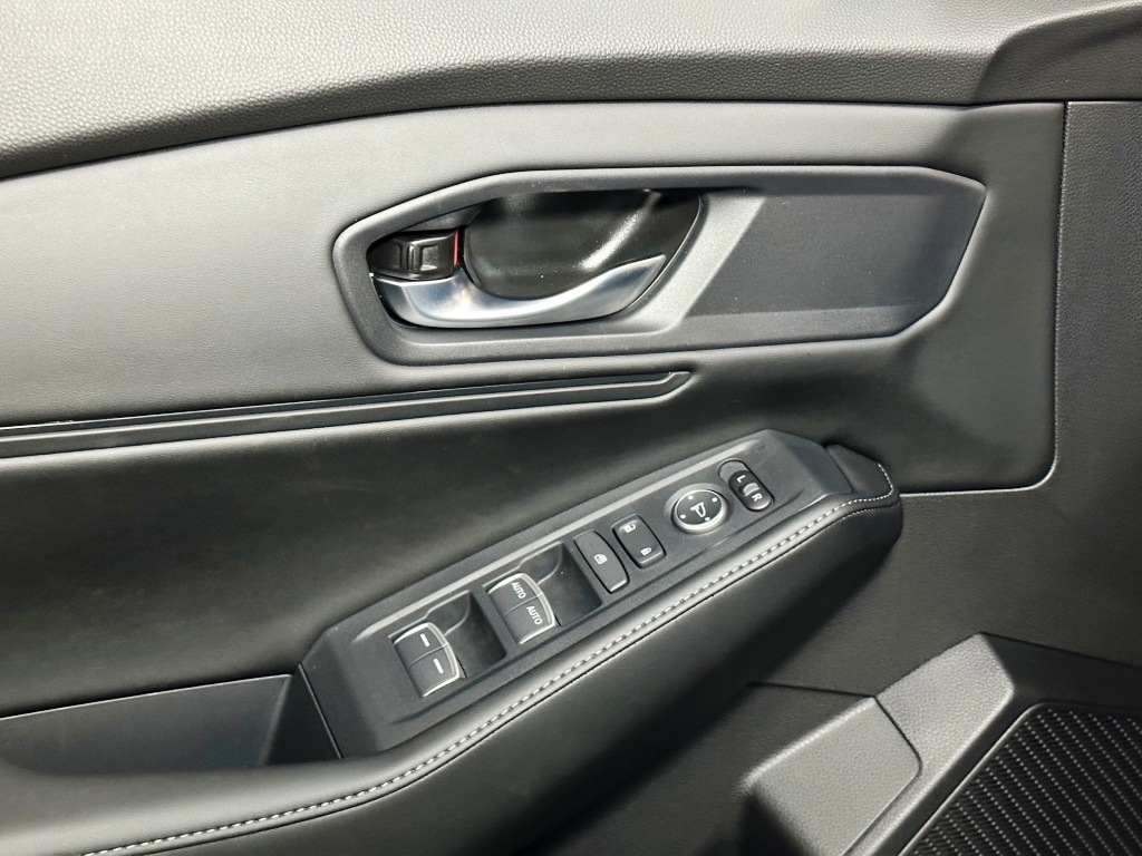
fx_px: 1584
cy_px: 428
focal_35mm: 48
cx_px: 571
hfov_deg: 39.7
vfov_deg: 30.3
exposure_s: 1/30
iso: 640
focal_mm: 6.86
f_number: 1.78
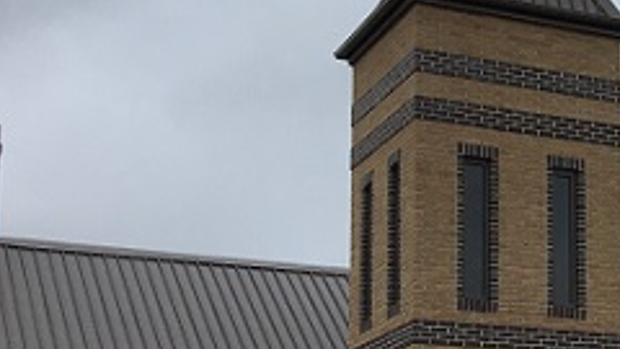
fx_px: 1693
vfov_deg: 11.6
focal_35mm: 103
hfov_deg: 18.6
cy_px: 392
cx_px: 902
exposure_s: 1/905
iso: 25
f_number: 2.2
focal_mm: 4.15
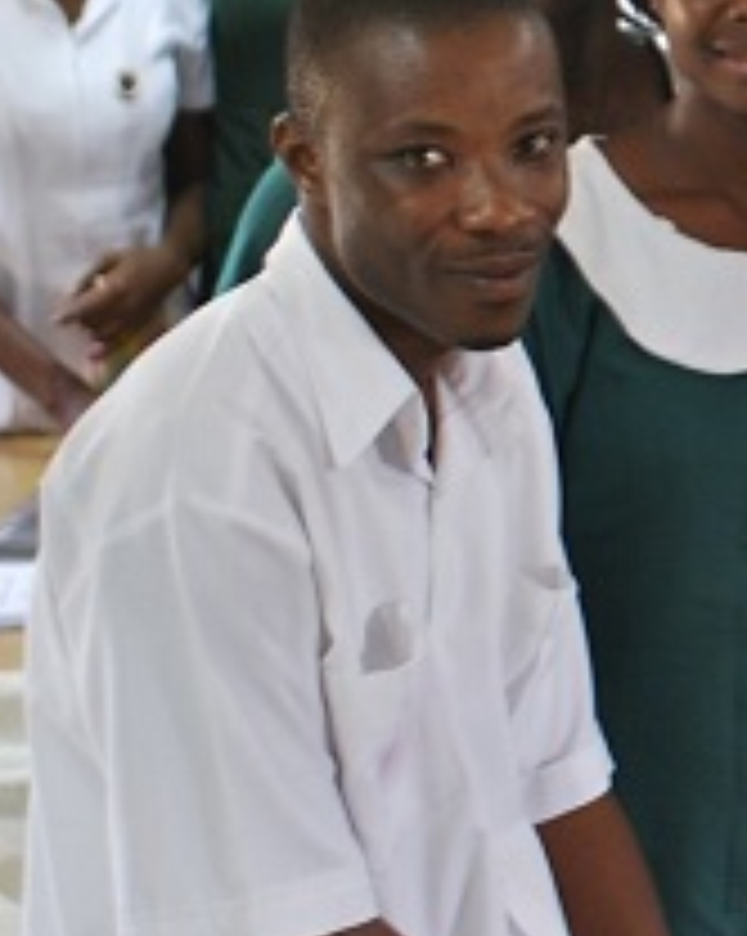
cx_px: 1768
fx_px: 5065
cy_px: 306
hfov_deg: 7.8
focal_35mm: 183
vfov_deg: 10.5
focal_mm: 30
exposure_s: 1/15
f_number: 2
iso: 200
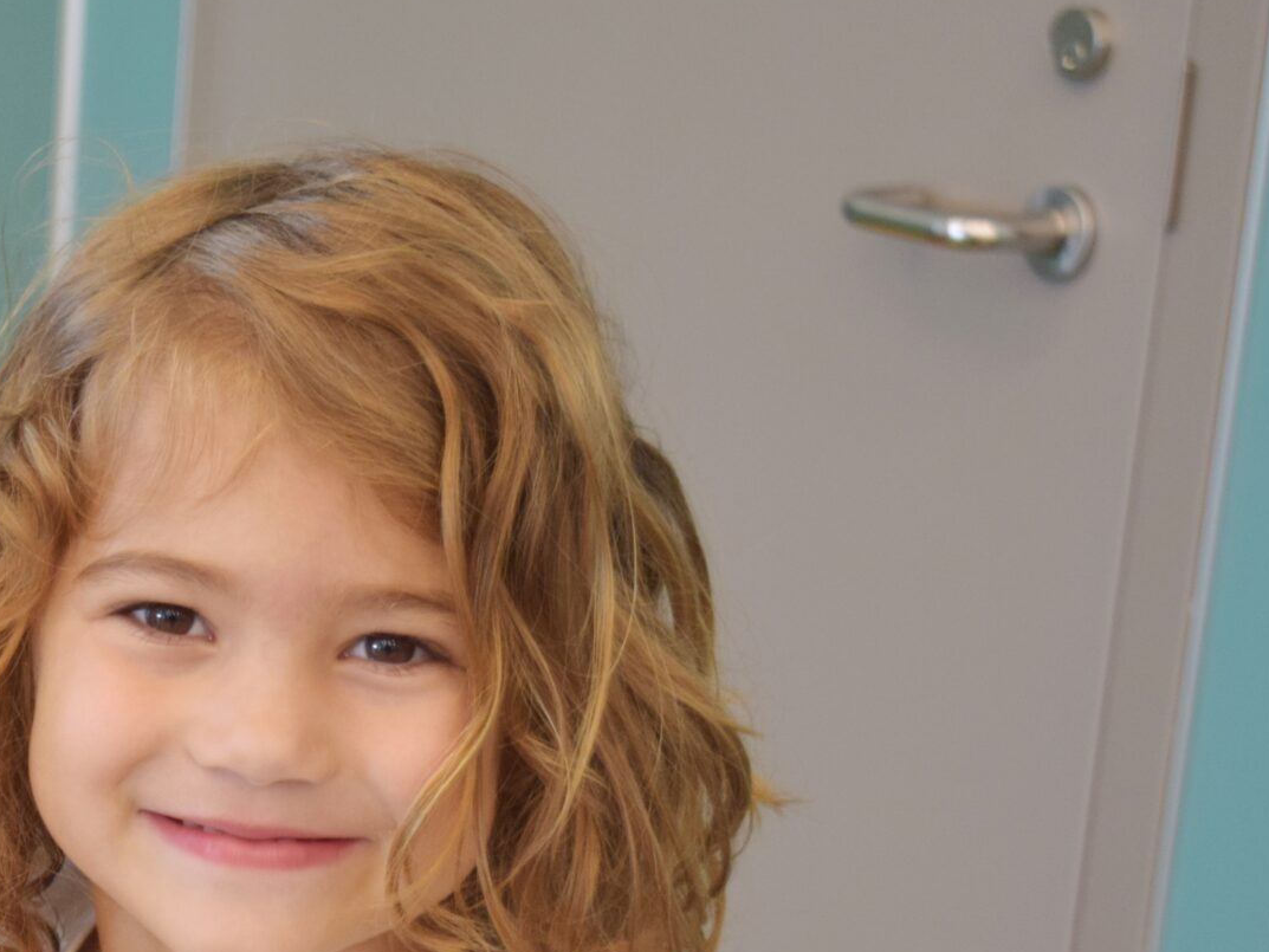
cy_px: 918
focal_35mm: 117
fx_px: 4290
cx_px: -166
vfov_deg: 12.5
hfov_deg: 16.3
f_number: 4.5
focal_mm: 34
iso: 400
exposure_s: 1/60
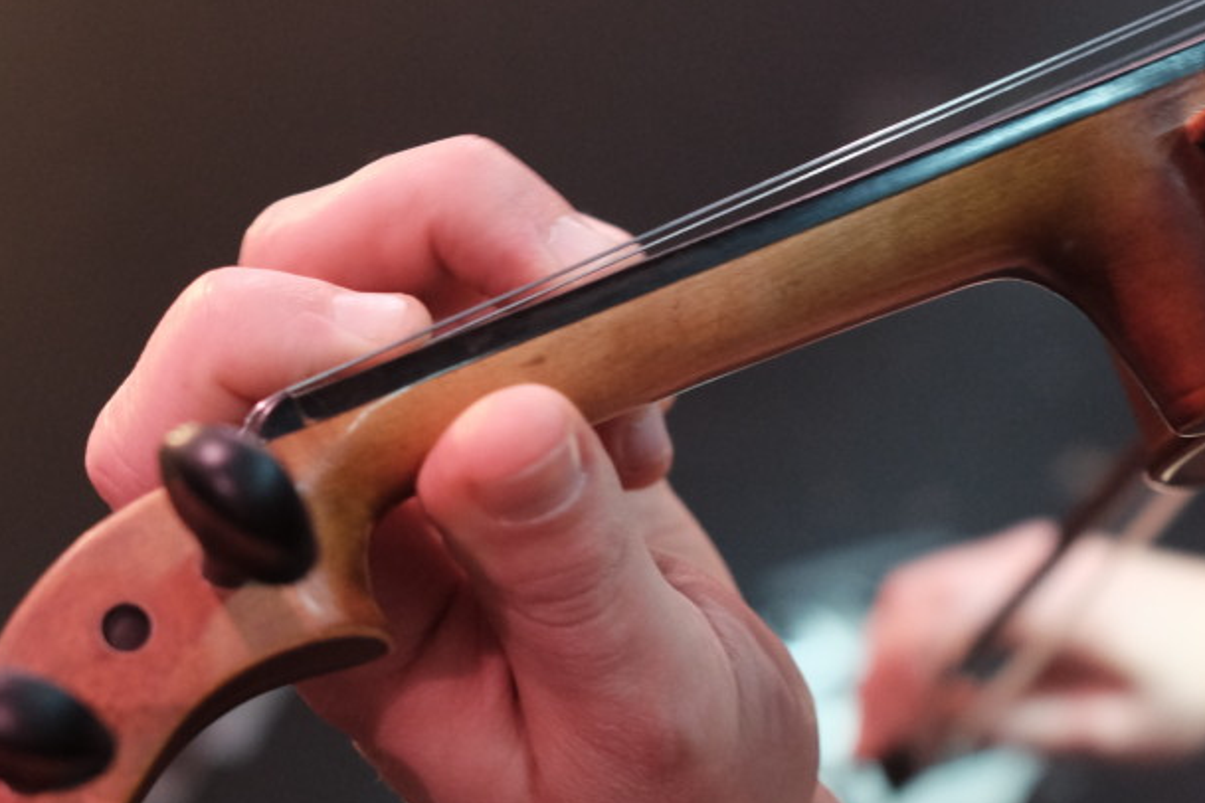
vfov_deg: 19.7
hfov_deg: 29.0
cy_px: 370
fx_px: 2309
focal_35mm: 69
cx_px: 376
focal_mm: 23
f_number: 2.8
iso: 2500
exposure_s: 1/60
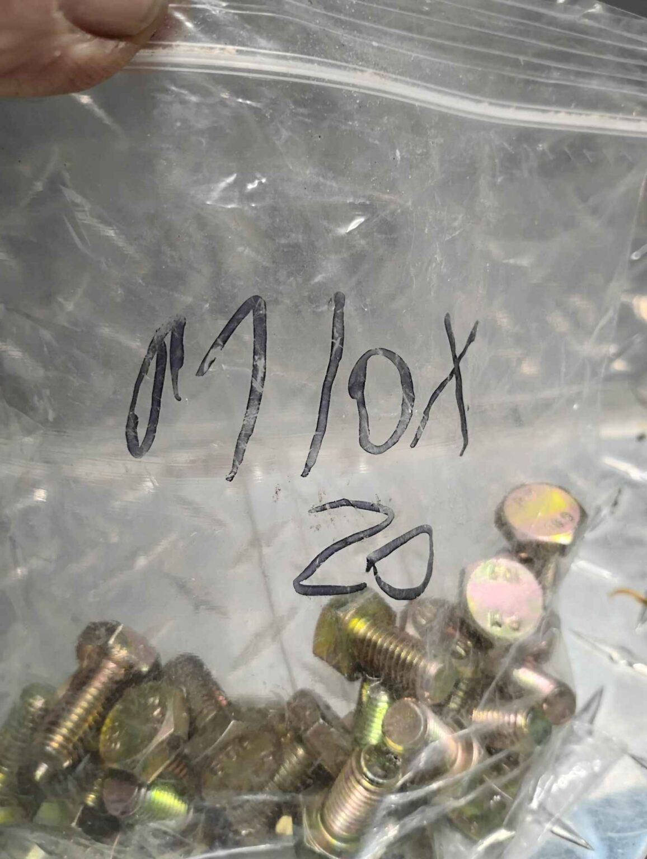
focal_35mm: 28
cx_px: 324
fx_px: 696
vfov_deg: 63.4
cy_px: 430
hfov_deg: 49.8
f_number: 1.8
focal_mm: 4.26
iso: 1159
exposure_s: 1/120
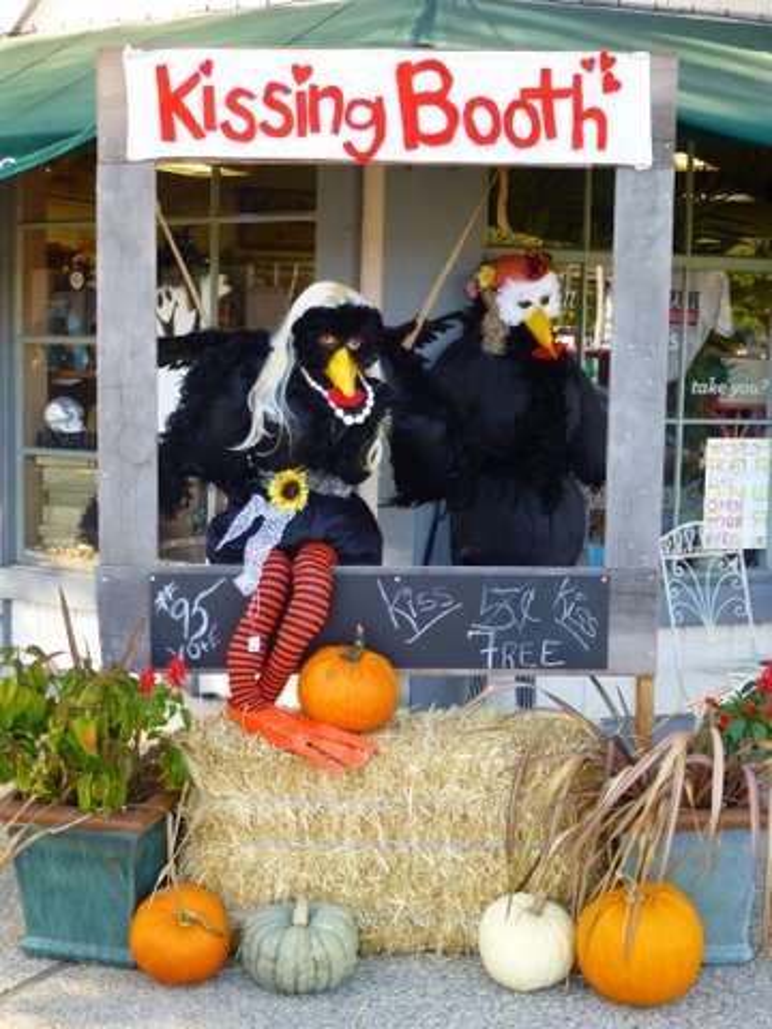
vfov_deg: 40.4
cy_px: 514
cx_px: 386
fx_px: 1398
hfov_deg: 30.9
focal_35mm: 47
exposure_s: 1/60
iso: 160
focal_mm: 8
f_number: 3.9
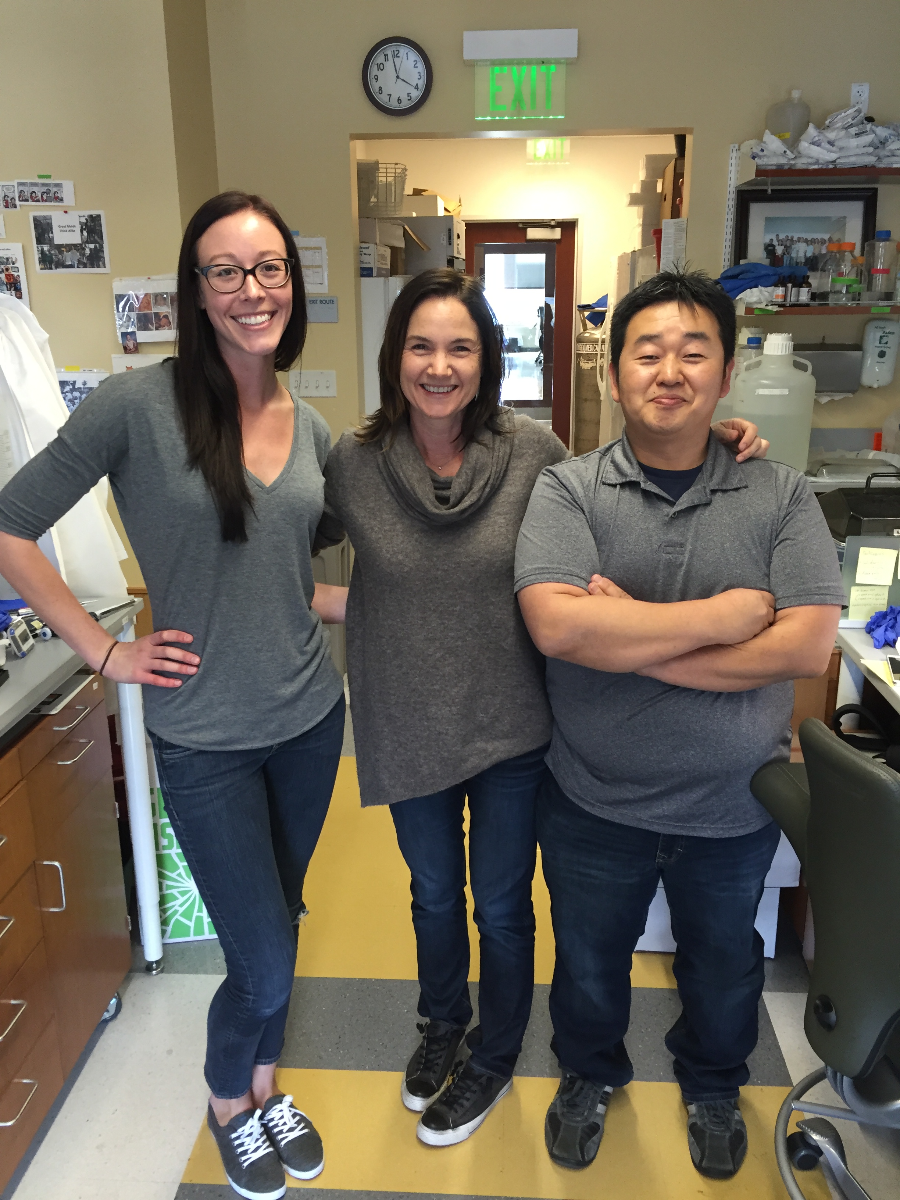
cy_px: 600
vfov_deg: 61.7
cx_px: 450
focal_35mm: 29
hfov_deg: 48.2
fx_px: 1005
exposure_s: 1/30
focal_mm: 4.15
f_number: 2.2
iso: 100
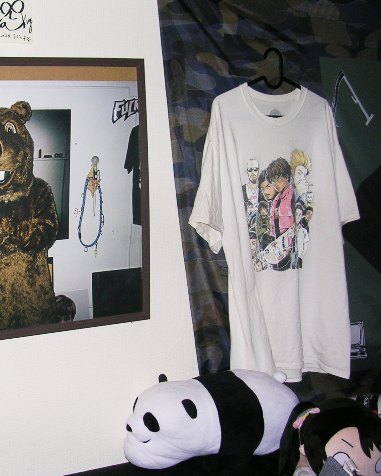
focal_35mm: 50
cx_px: 63
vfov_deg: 37.3
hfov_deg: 29.4
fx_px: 705
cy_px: 237
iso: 50
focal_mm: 5.8
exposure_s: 1/60
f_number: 2.8
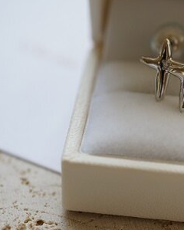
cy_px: 95
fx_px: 681
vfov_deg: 19.2
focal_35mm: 100
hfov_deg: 15.1
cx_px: 192
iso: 500
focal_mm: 50
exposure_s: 1/160
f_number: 4
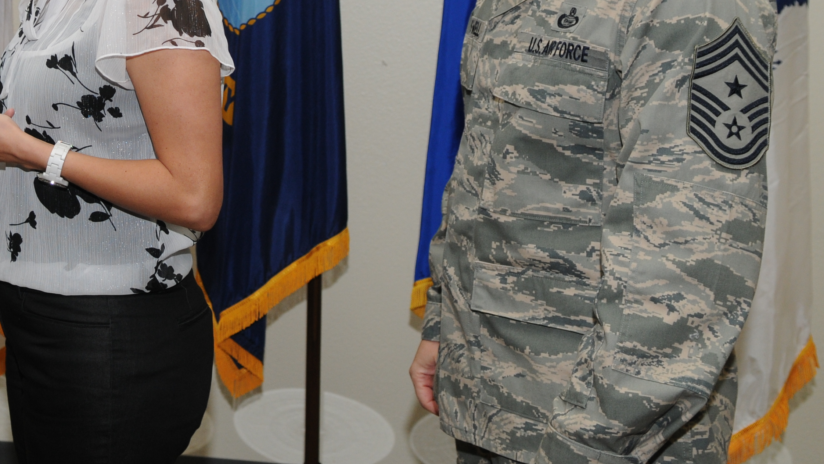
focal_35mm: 72
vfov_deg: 16.4
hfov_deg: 28.6
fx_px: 1573
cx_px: 141
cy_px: -11
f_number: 4.5
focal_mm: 24
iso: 320
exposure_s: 1/80
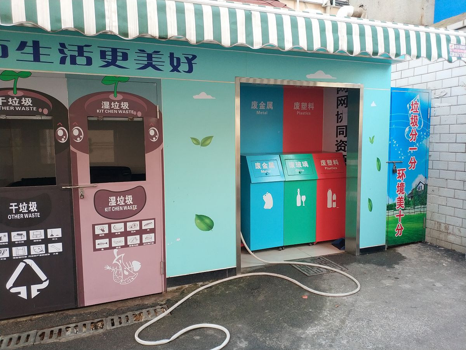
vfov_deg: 44.2
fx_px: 431
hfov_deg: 56.8
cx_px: 233
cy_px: 175
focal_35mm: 32
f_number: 2
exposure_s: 1/100
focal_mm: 4.5
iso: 239
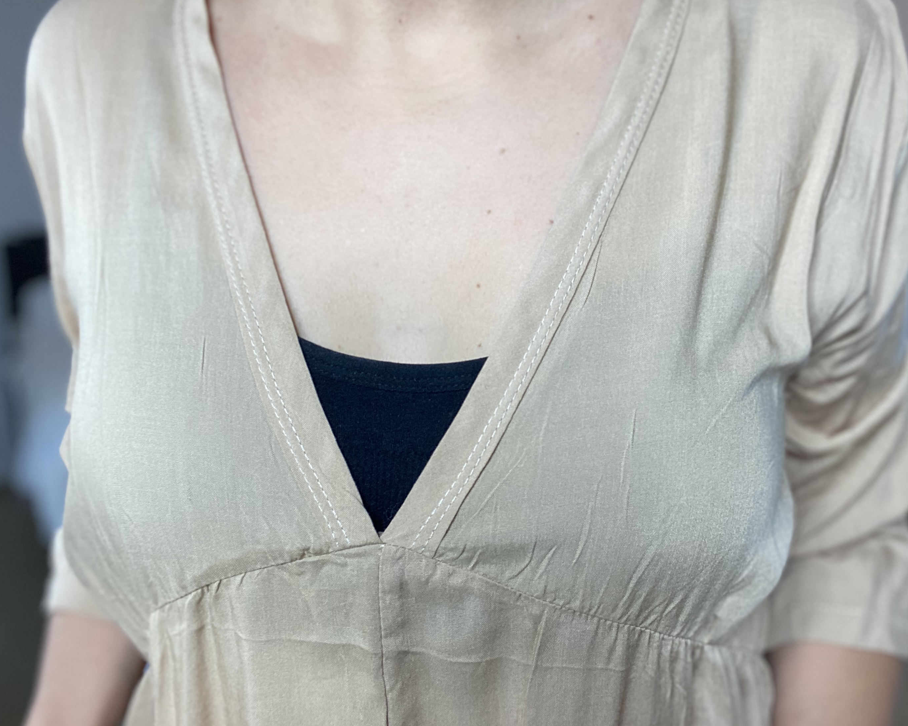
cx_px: 498
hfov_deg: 54.1
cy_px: 373
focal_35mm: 33
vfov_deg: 44.5
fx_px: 887
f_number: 2.2
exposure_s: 1/60
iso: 100
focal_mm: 2.71
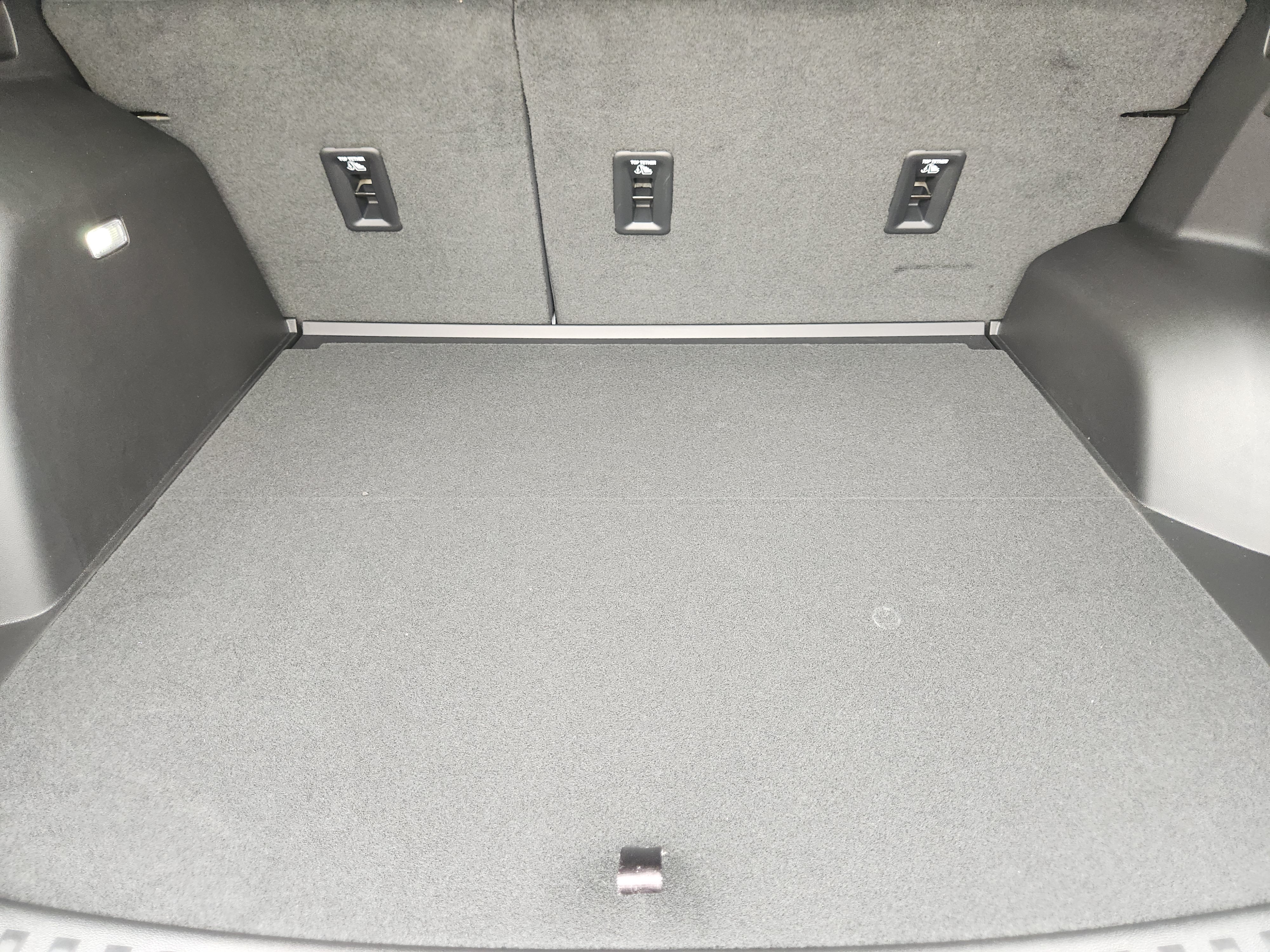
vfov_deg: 58.9
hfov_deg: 73.9
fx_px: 844
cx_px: 635
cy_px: 476
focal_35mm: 23
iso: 200
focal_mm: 5.4
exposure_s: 1/180
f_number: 1.8
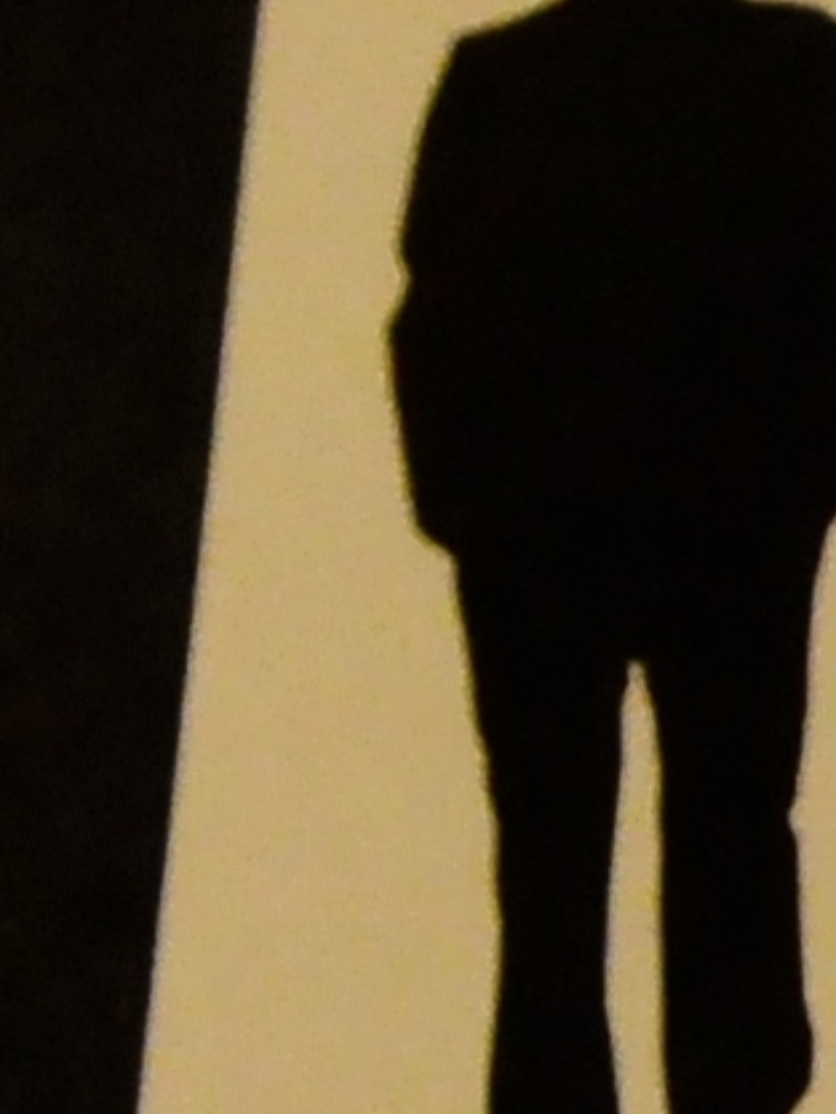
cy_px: 534
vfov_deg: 4.8
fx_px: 13357
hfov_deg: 3.4
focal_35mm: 415
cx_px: 3371
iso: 1600
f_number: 5
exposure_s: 1/40
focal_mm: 28
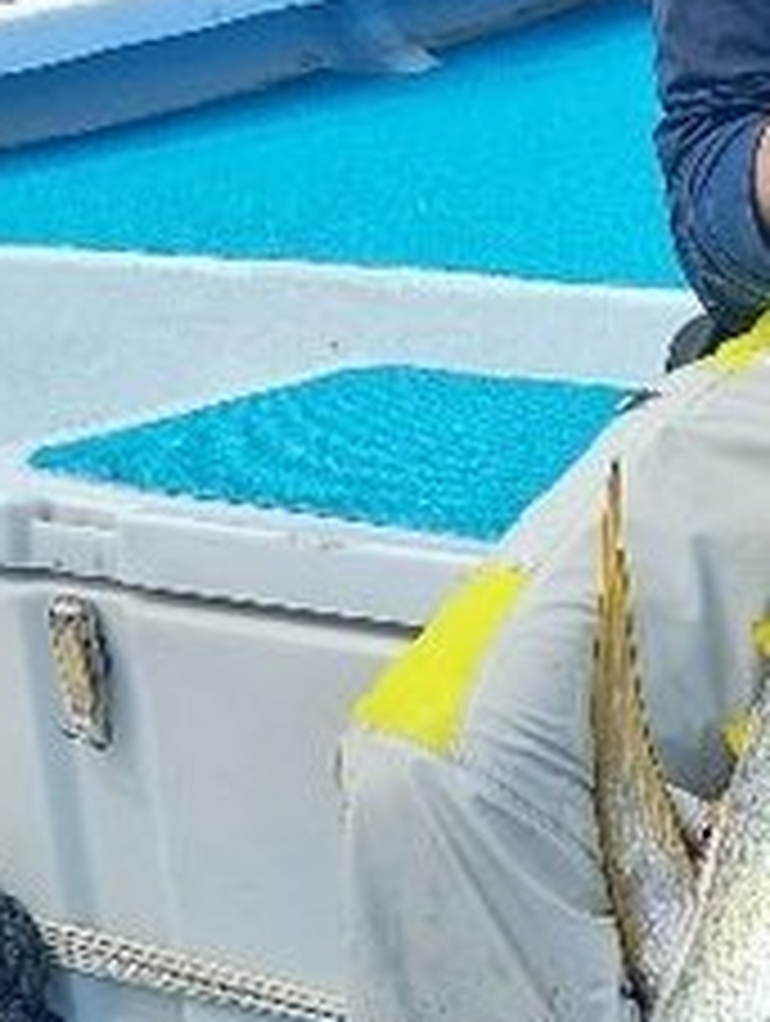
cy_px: 921
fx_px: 2662
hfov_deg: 15.5
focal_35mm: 90
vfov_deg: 21.3
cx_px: 1058
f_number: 1.8
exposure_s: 1/1111
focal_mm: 5.23
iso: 40
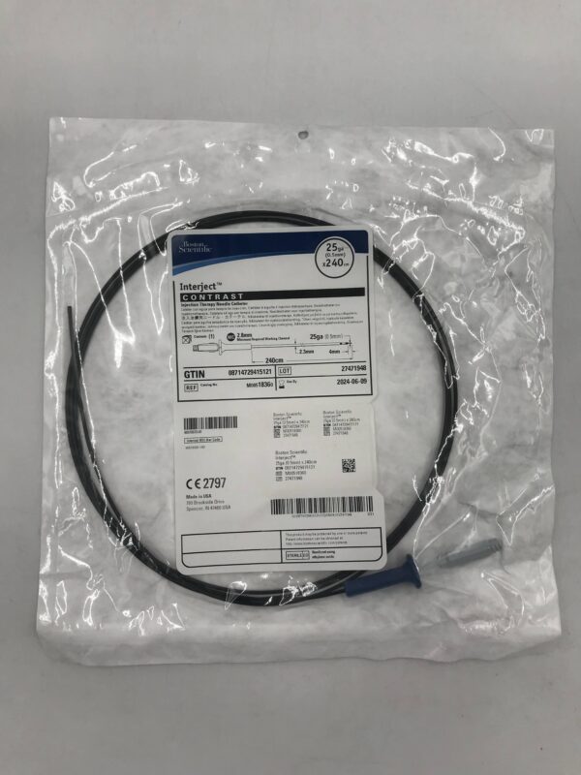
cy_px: 388
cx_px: 290
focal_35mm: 28
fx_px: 627
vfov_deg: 63.4
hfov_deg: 49.7
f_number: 1.8
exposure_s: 1/317
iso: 20
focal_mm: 3.99
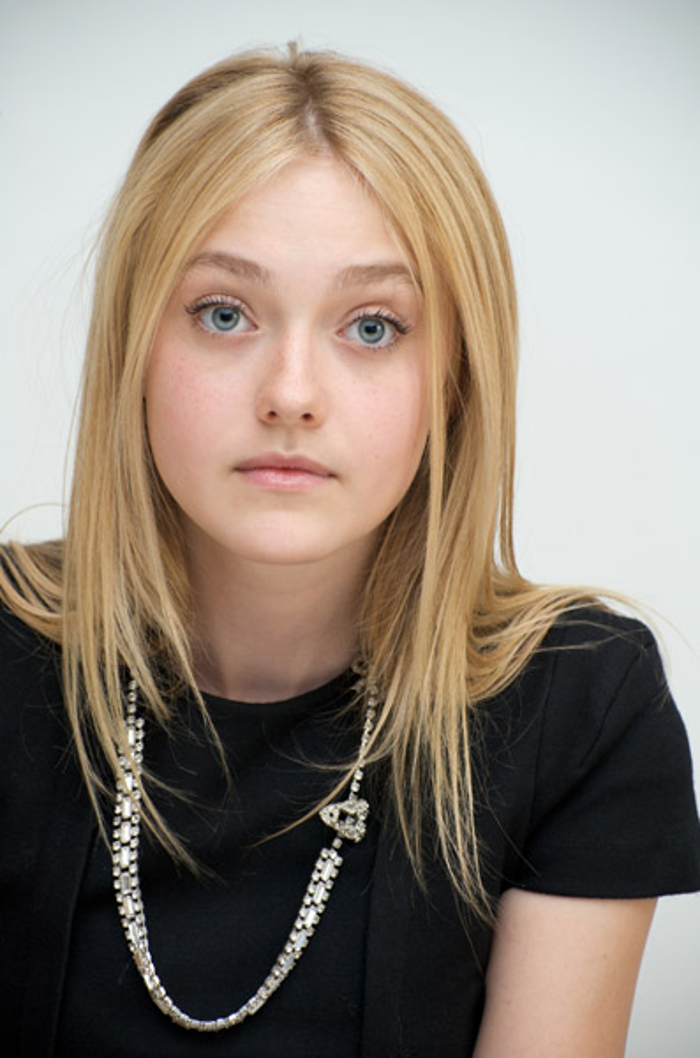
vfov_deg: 14.2
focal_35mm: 145
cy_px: 529
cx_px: 350
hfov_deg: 9.4
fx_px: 4251
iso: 400
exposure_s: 1/60
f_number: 7.1
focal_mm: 145
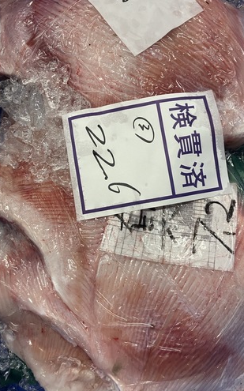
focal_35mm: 30
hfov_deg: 41.7
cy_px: 197
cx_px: 136
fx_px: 319
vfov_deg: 62.9
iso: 100
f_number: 1.8
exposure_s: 1/60
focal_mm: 3.99
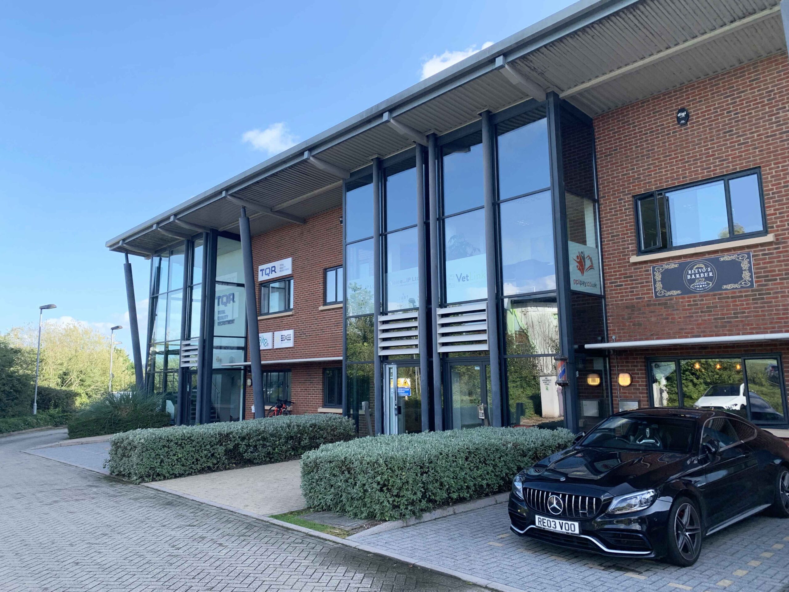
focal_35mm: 26
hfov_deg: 67.3
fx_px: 593
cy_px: 296
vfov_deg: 53.1
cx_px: 394
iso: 25
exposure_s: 1/601
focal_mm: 4.25
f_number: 1.8
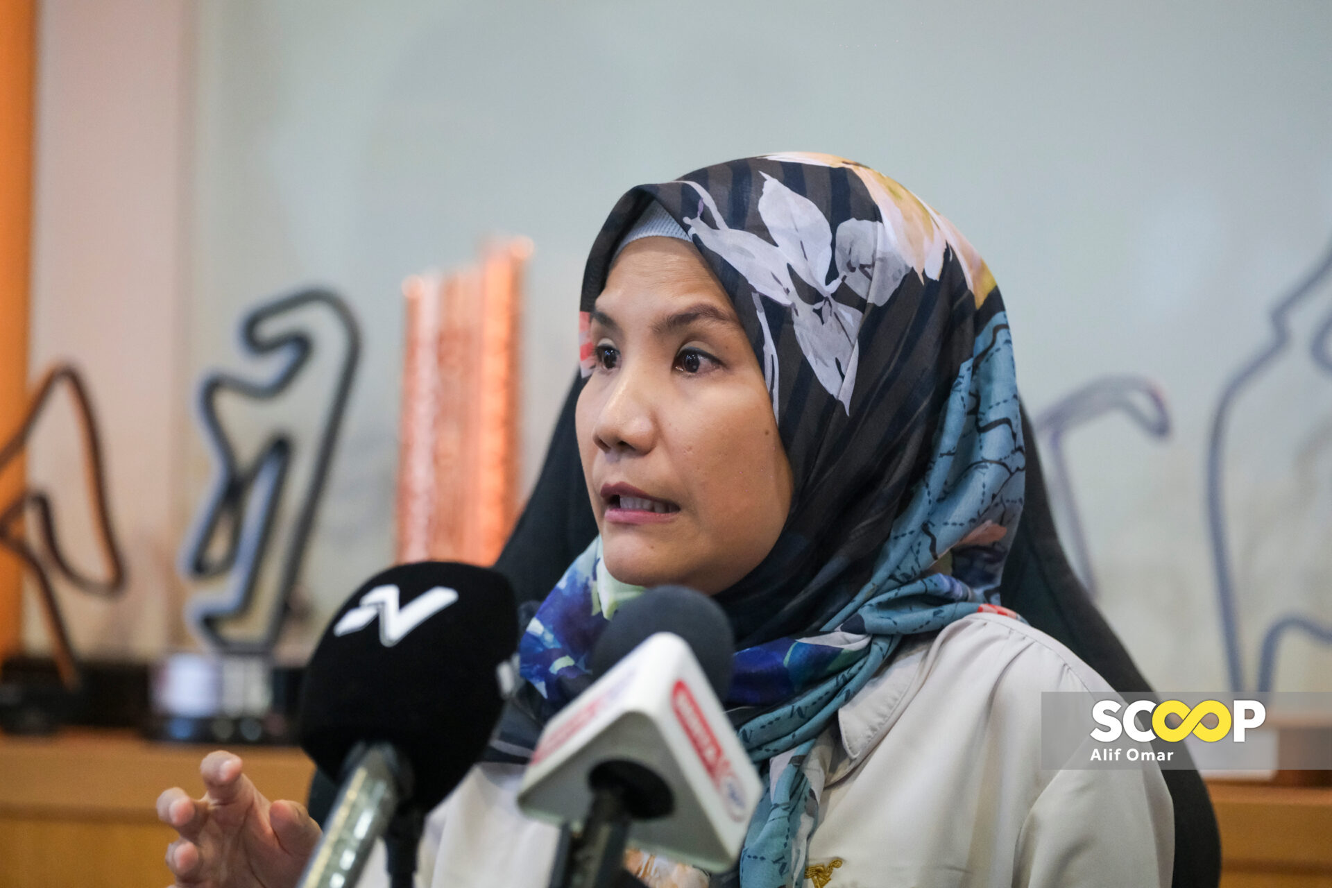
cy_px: 444
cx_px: 666
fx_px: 6142
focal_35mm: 166
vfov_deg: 8.3
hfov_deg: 12.4
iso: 3200
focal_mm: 110.6
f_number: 2.8
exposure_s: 1/250
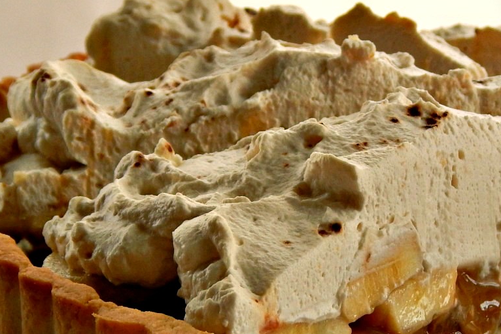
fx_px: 2380
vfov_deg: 8.0
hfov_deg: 12.0
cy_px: 227
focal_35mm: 171
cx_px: 275
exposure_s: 1/100
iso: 125
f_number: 4.5
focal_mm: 18.7
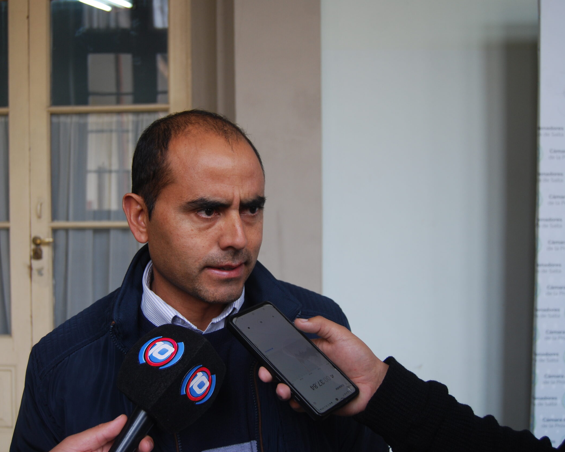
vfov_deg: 37.7
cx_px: 223
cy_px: 228
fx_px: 662
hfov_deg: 45.9
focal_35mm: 40
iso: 200
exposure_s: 1/80
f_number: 3.8
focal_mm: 23
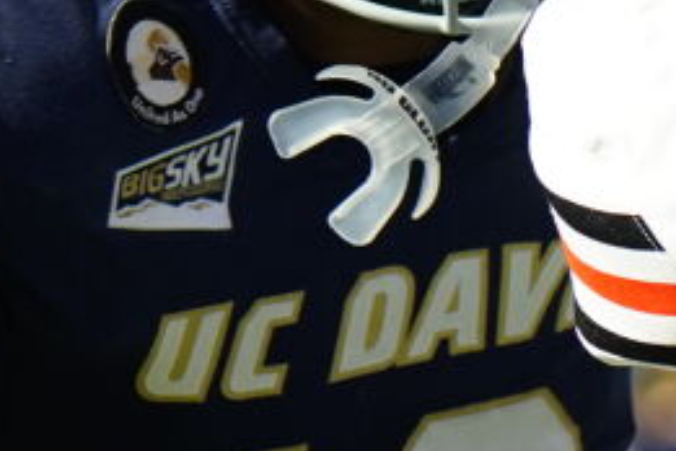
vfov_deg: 1.4
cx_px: 1747
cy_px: 590
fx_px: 19002
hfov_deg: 2.0
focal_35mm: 1012
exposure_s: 1/2000
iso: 640
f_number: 5
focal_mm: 150
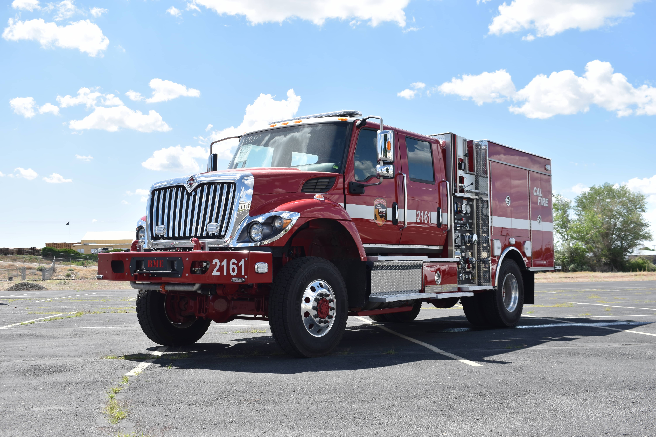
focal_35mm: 39
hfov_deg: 49.6
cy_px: 218
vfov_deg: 34.2
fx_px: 711
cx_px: 328
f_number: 6.3
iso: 100
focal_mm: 26
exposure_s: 1/320
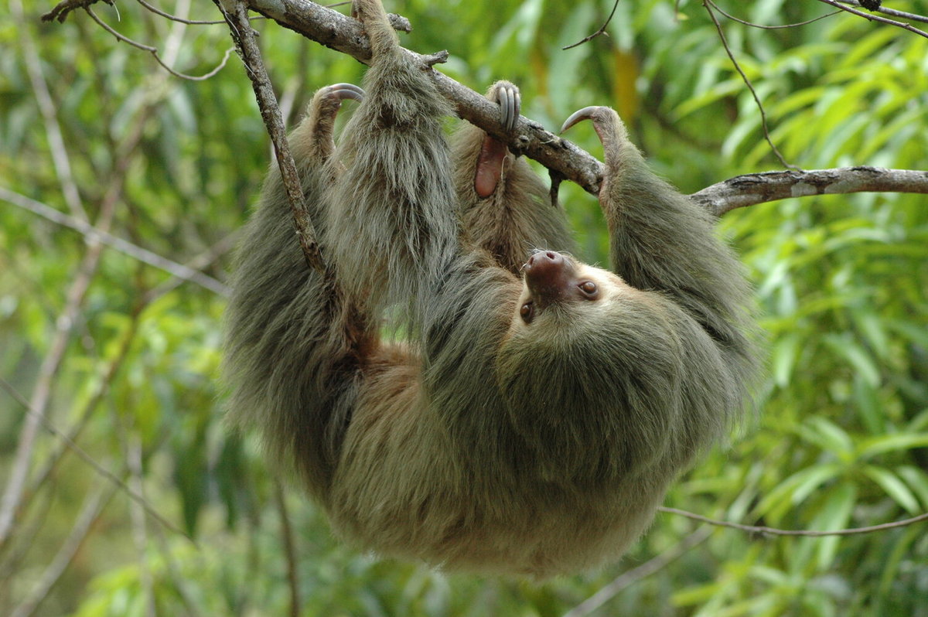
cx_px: 464
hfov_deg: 11.2
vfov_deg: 7.5
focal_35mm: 183
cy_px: 308
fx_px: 4713
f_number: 6.3
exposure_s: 1/640
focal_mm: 122
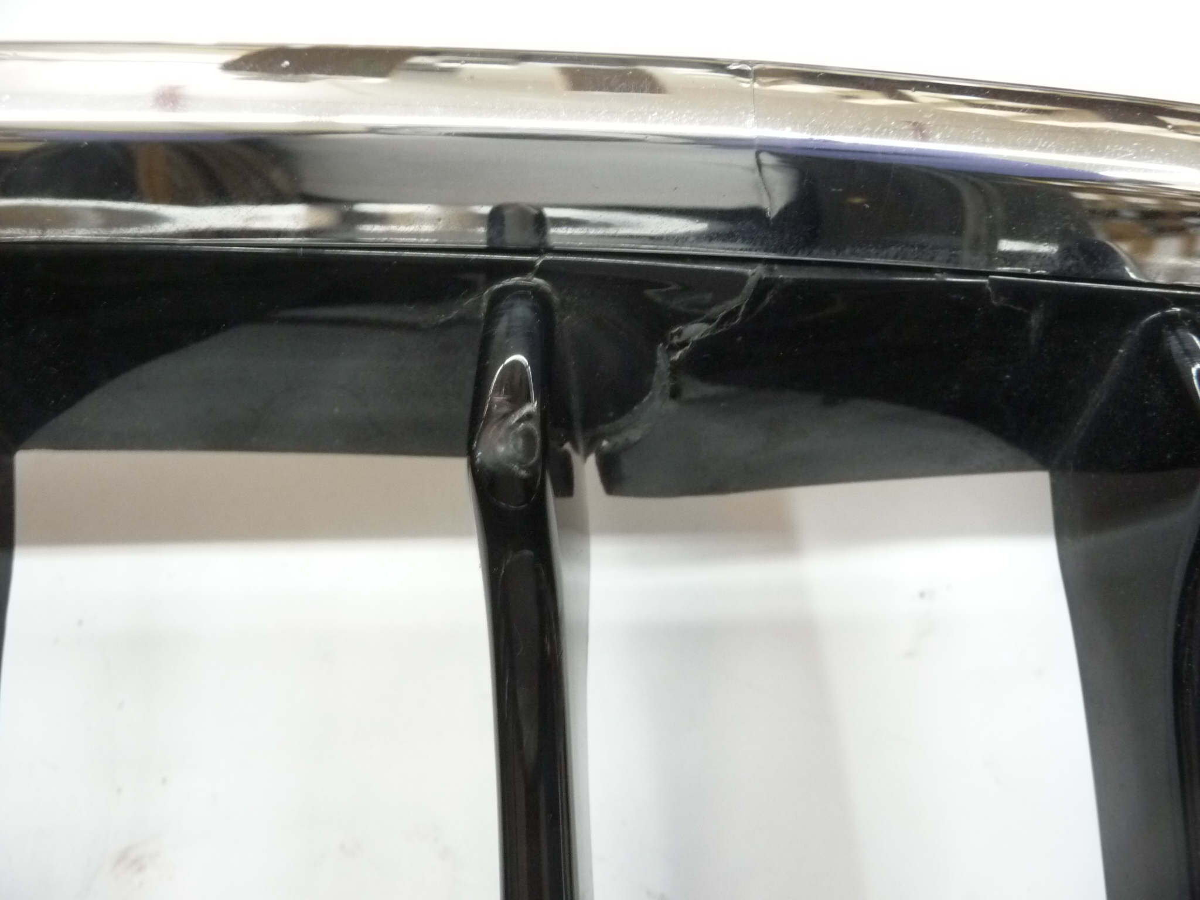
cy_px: 450
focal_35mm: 28
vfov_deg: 49.7
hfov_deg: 63.4
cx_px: 600
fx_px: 971
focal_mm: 4.7
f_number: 3.3
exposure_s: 1/20
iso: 400
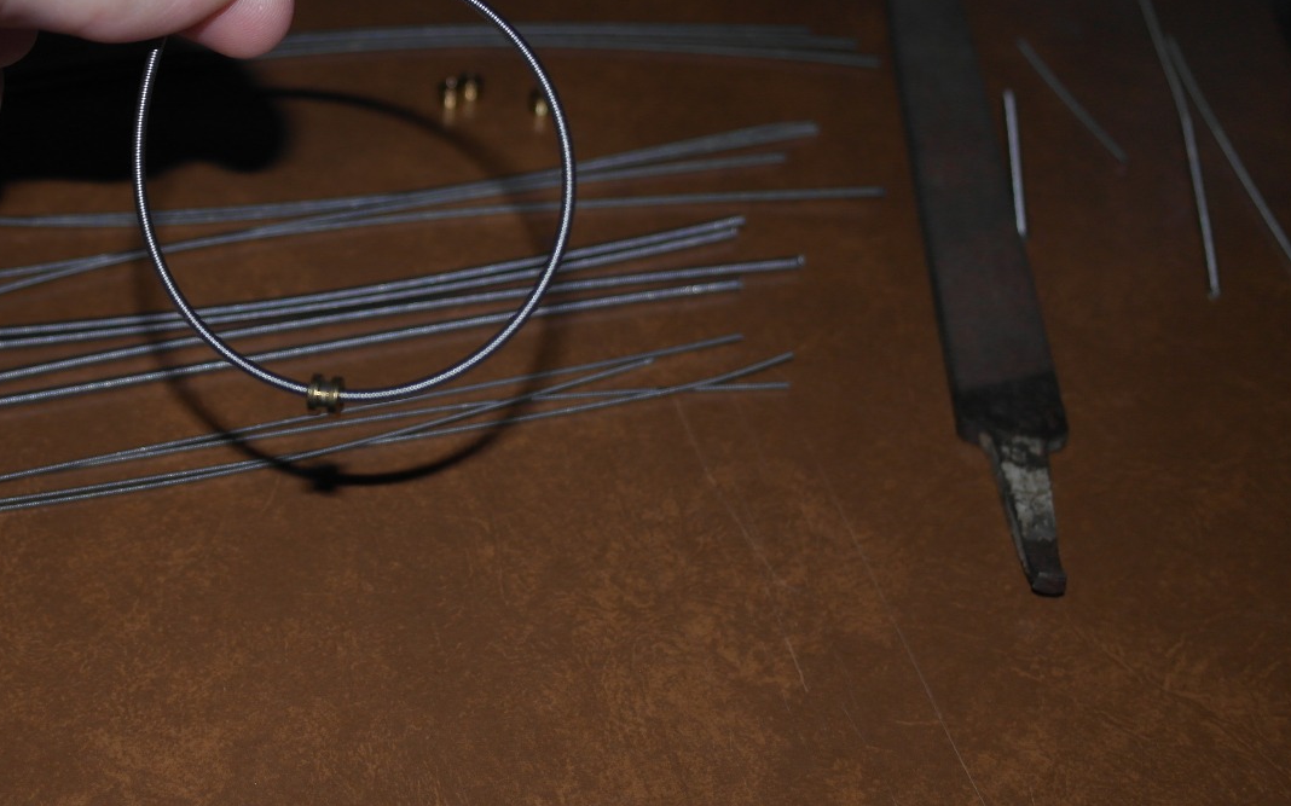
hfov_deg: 38.6
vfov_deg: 25.2
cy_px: 280
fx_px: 1794
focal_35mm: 51
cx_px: 332
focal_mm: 22
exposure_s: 1/40
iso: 400
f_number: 3.5
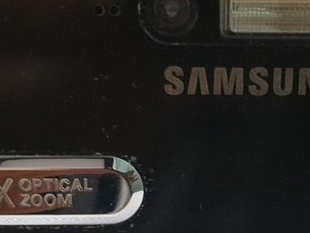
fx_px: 878
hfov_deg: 19.9
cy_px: 185
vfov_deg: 15.0
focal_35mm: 98
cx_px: 218
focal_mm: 4.3
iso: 320
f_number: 2.4
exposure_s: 1/30
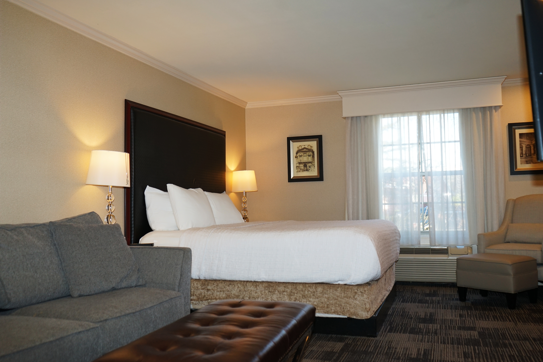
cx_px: 272
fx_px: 483
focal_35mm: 32
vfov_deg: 41.1
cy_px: 181
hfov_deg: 58.7
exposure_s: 1/160
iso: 640
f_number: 4
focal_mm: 32
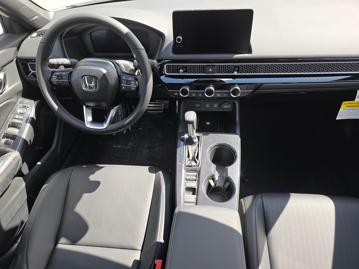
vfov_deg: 58.9
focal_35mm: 23
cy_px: 134
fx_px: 239
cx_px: 180
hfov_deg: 73.9
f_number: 1.7
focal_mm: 6.3
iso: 50
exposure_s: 1/359
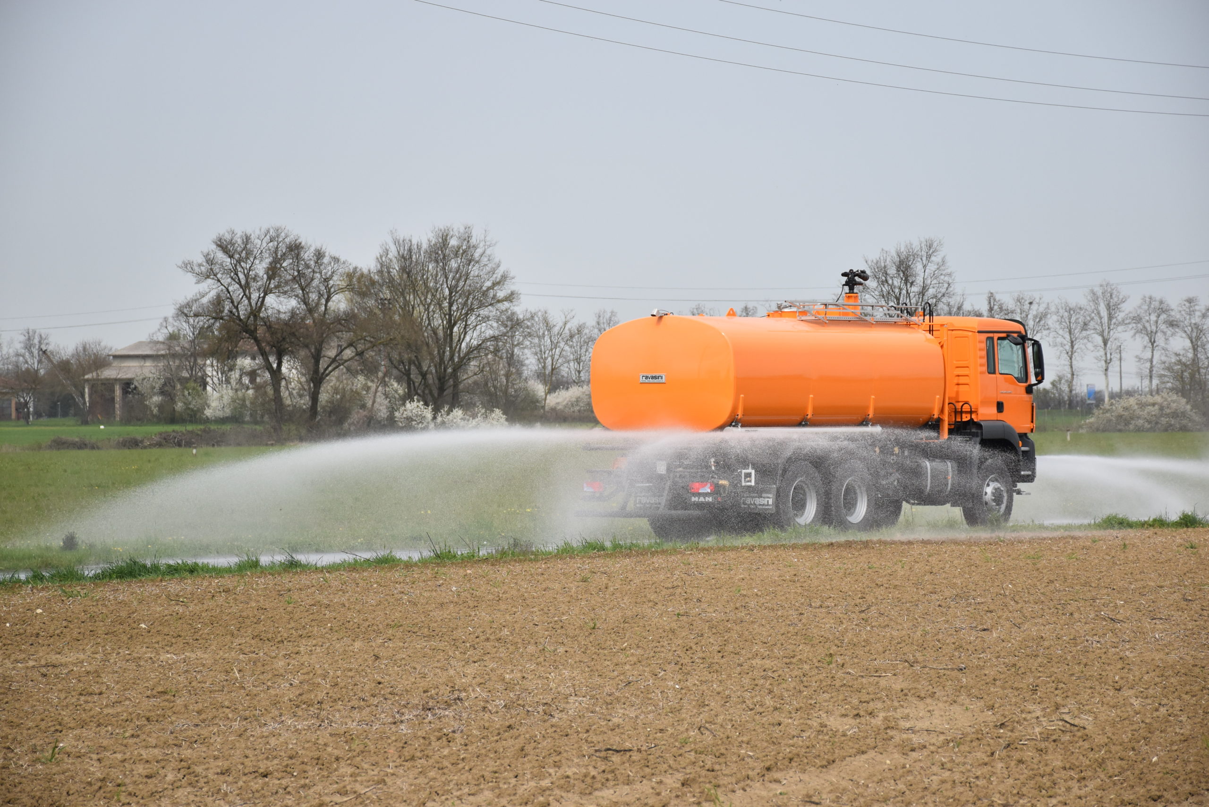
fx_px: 4534
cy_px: 404
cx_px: 604
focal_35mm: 135
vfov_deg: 10.2
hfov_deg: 15.2
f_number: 6.3
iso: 400
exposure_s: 1/1600
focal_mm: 90
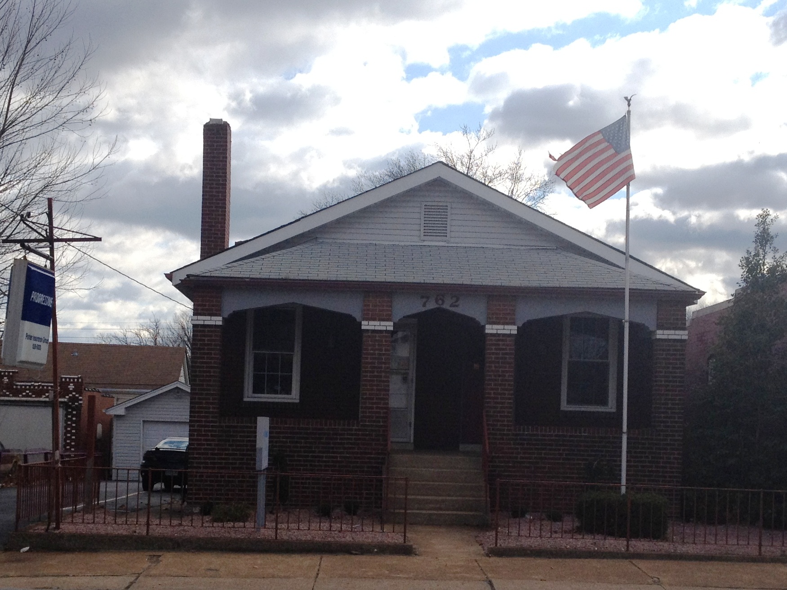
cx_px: 394
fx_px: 796
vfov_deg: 40.7
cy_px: 295
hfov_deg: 52.6
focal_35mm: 35
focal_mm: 4.28
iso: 64
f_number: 2.4
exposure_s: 1/1842
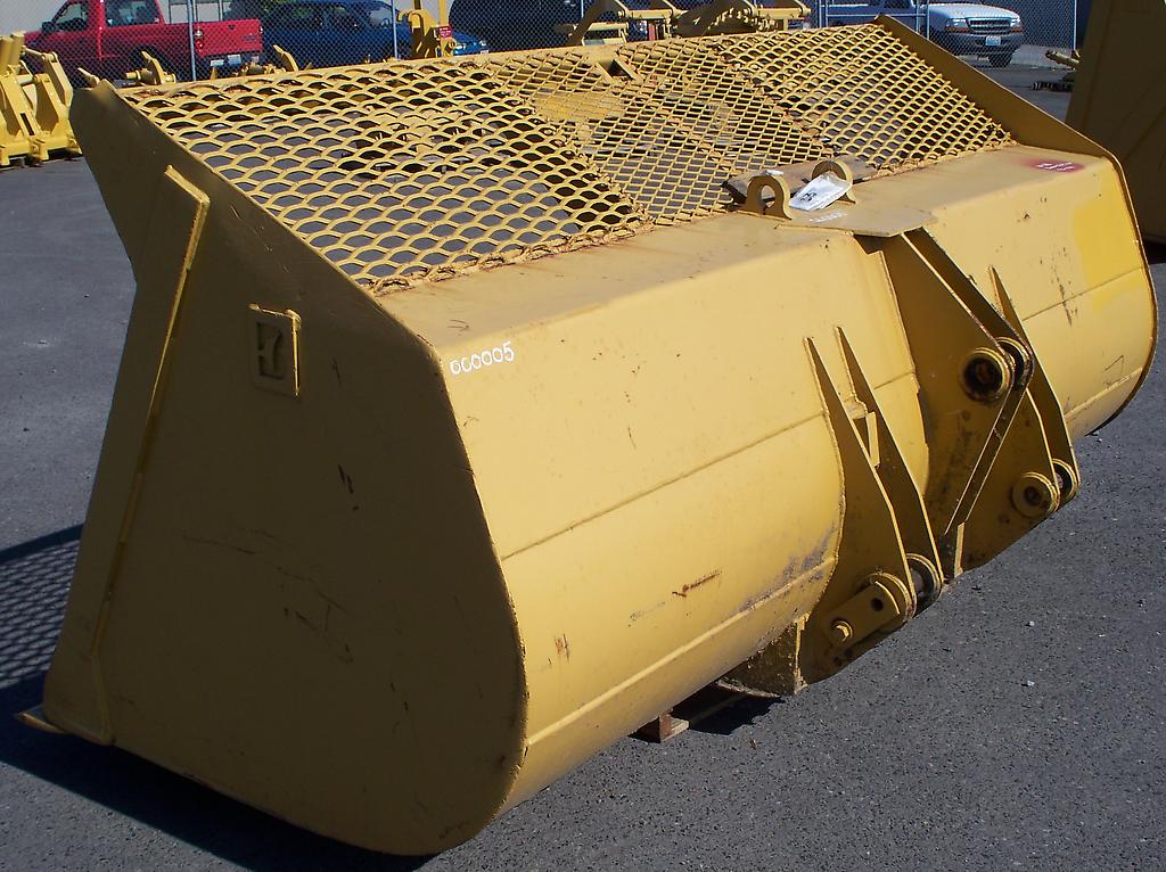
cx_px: 583
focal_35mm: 36
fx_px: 1211
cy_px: 436
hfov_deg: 51.4
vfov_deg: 39.6
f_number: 5
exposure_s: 1/640
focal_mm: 7.54
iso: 64
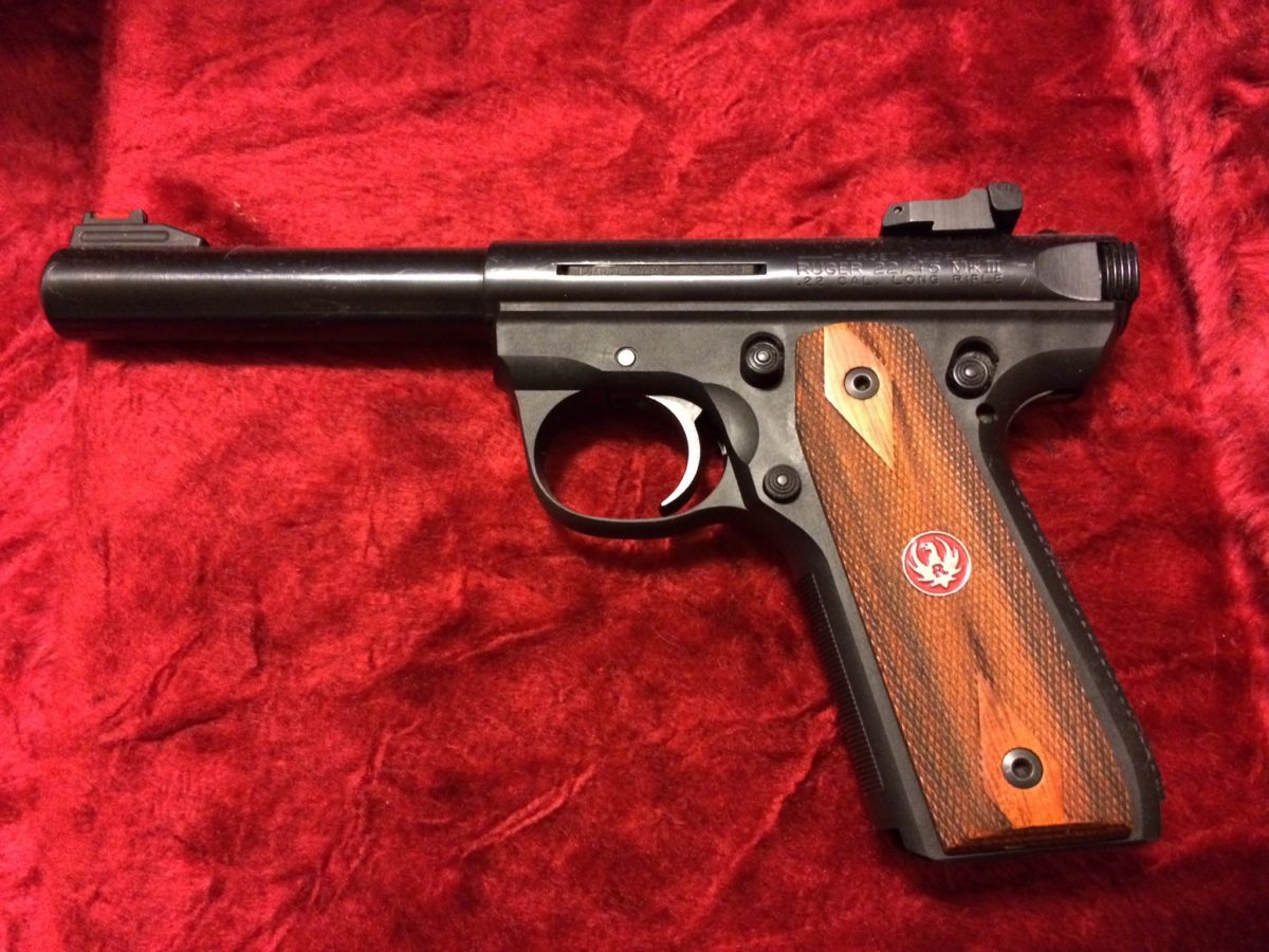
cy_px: 476
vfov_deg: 46.8
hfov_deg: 60.0
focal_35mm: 30
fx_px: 1100
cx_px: 634
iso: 640
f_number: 2.2
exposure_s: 1/15
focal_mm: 4.12
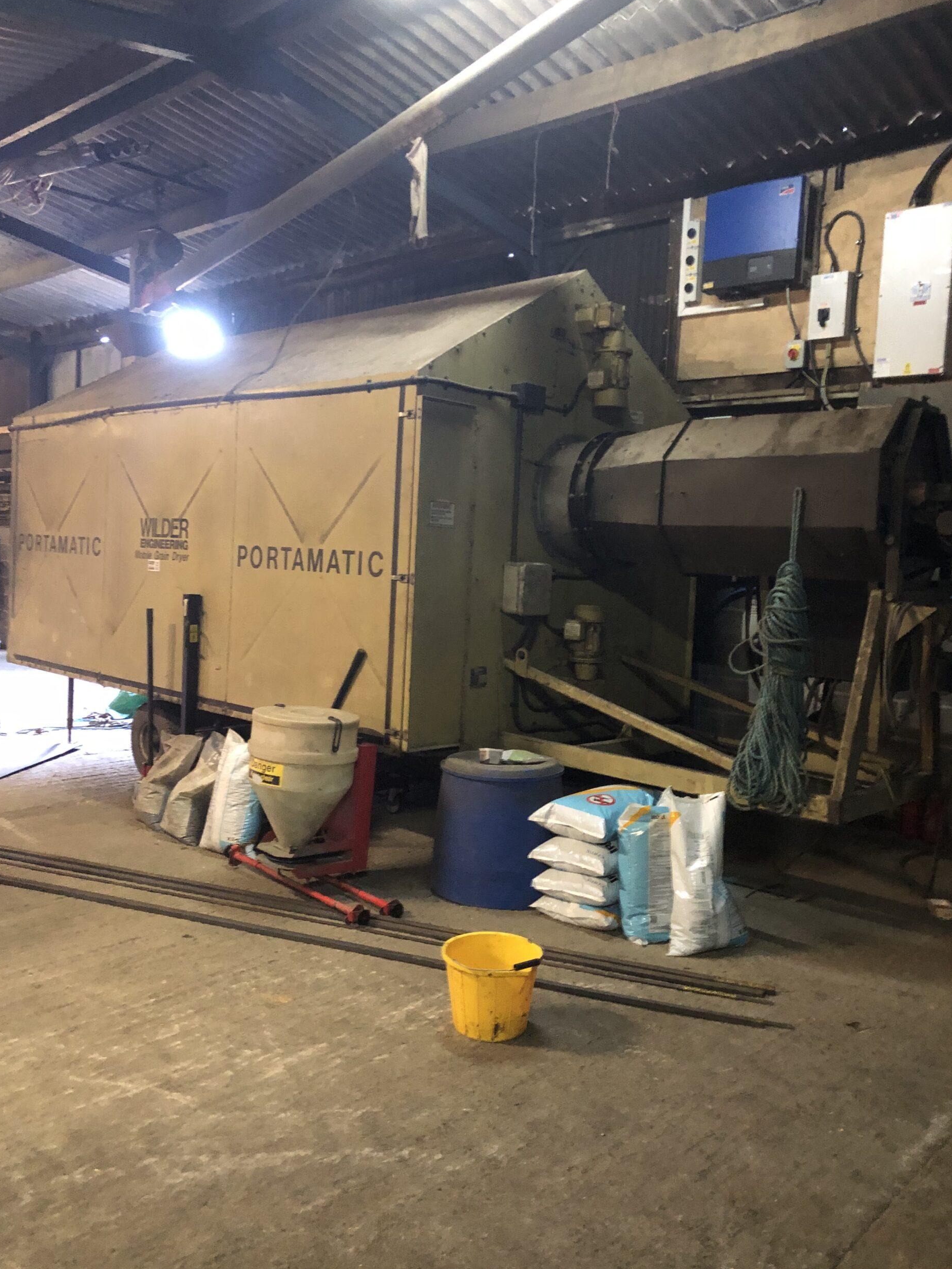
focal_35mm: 29
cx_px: 465
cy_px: 617
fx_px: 1063
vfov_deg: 61.6
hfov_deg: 48.2
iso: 100
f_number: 1.8
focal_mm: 4
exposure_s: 1/4
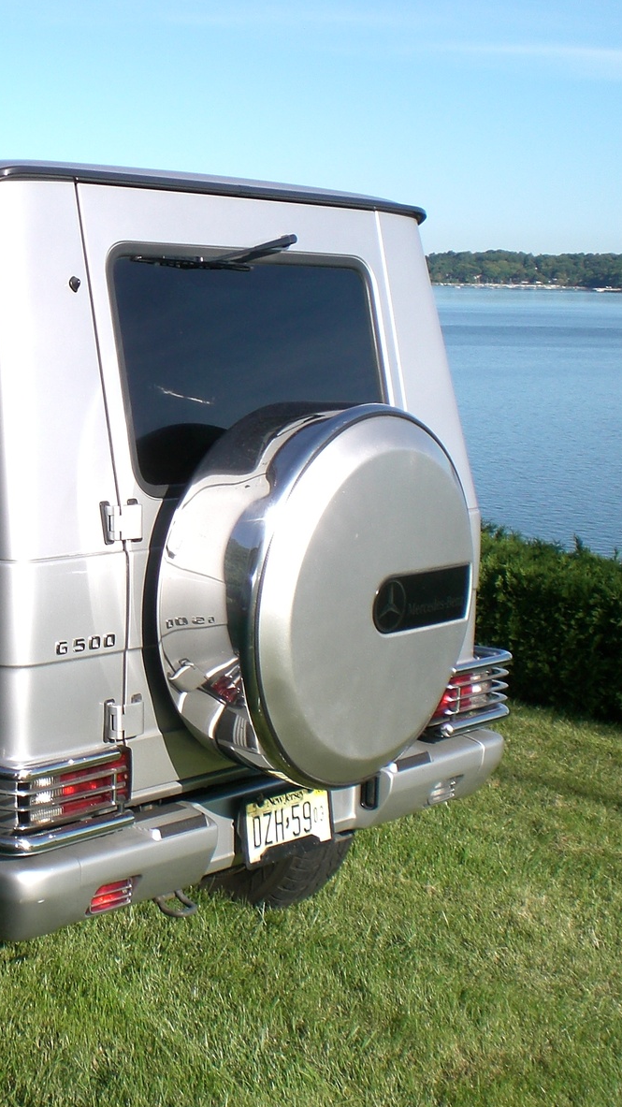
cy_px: 552
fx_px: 1643
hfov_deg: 20.2
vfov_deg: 37.2
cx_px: -99
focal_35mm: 56
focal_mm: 6.3
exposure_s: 1/320
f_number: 4.4
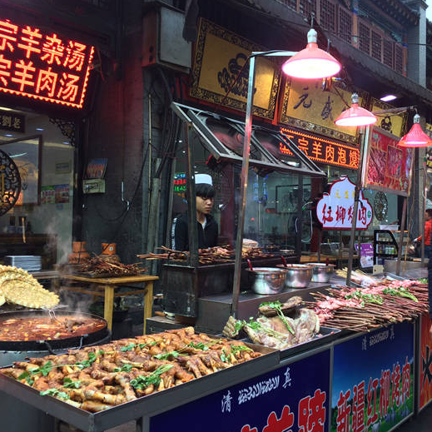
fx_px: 494
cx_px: 250
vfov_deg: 47.2
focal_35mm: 35
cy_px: 212
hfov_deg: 47.1
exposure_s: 1/40
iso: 40
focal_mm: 4.15
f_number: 2.2
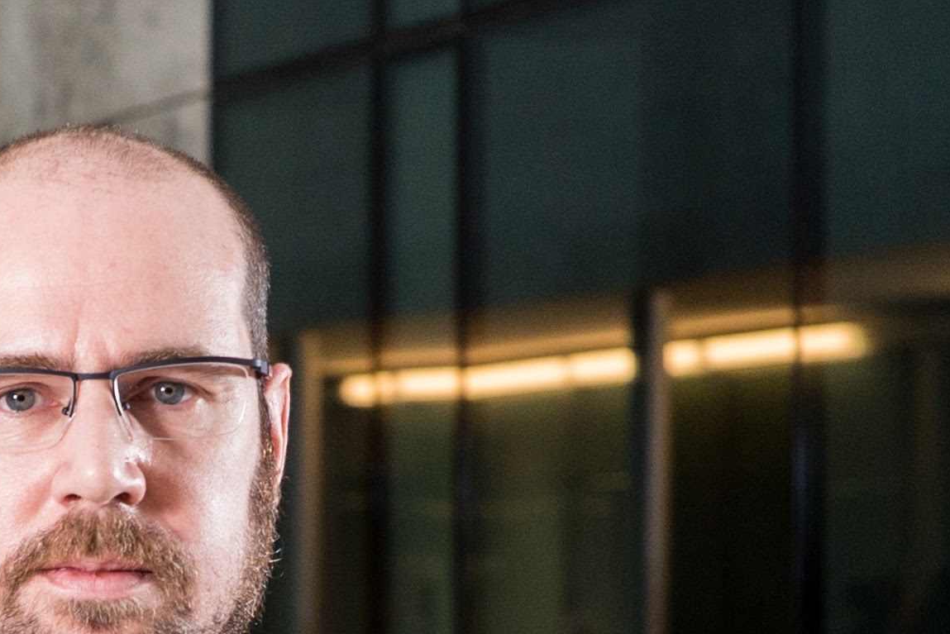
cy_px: 1011
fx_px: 4092
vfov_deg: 8.6
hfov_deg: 12.6
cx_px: -428
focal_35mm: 155
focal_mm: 42
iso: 1000
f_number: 4
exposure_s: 1/125
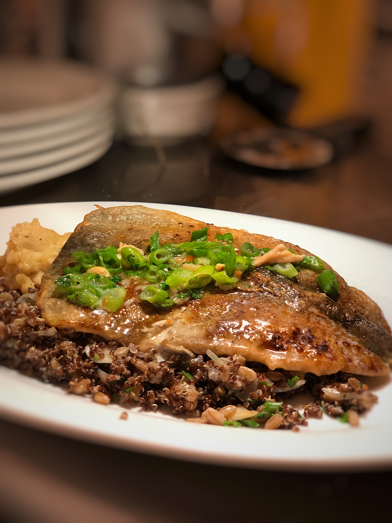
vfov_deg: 36.8
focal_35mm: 52
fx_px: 785
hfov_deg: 28.0
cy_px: 262
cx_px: 196
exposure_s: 1/30
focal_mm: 6
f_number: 2.4
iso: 160
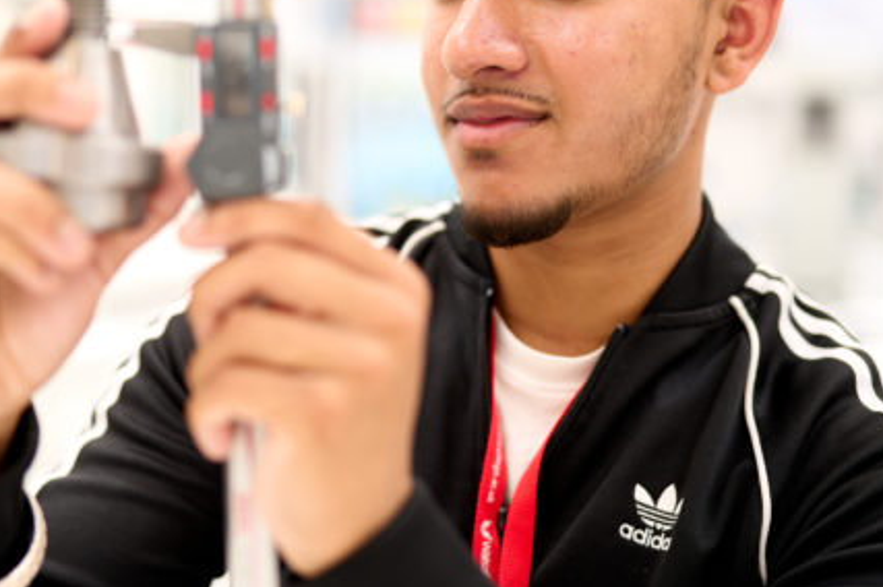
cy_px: 167
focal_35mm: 63
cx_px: 347
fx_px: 1544
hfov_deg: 31.8
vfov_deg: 21.4
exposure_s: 1/200
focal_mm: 35
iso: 200
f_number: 1.6
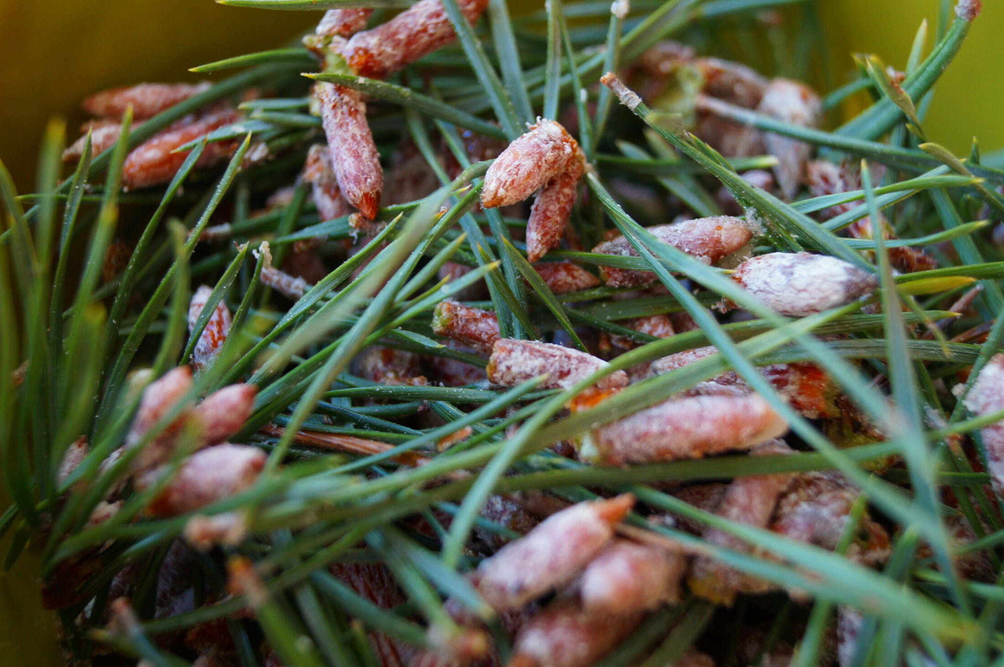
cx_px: 517
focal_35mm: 52
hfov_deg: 38.2
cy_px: 320
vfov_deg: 25.9
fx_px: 1449
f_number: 4.5
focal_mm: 30
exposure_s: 1/60
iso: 400
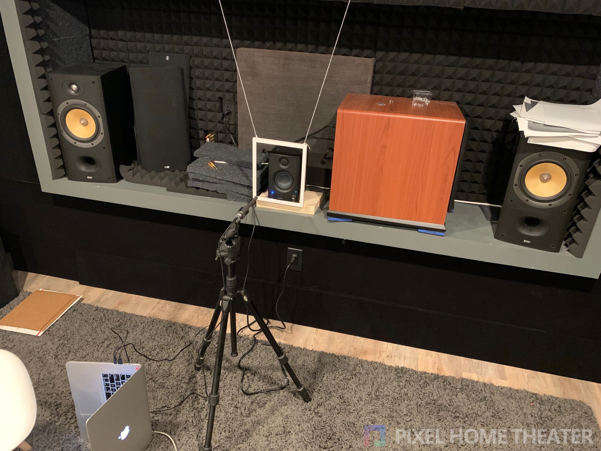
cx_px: 300
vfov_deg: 53.1
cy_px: 226
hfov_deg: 67.3
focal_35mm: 26
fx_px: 451
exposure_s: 1/24
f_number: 1.8
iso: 640
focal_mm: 4.25
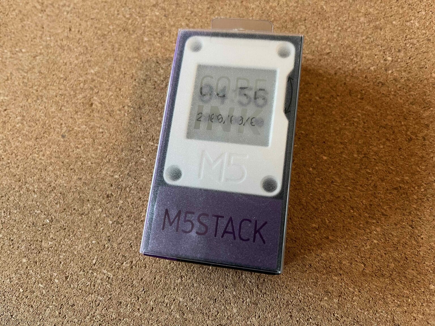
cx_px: 218
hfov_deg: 67.3
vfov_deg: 53.1
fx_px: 327
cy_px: 163
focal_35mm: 26
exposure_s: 1/60
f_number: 1.6
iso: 160
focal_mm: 5.1
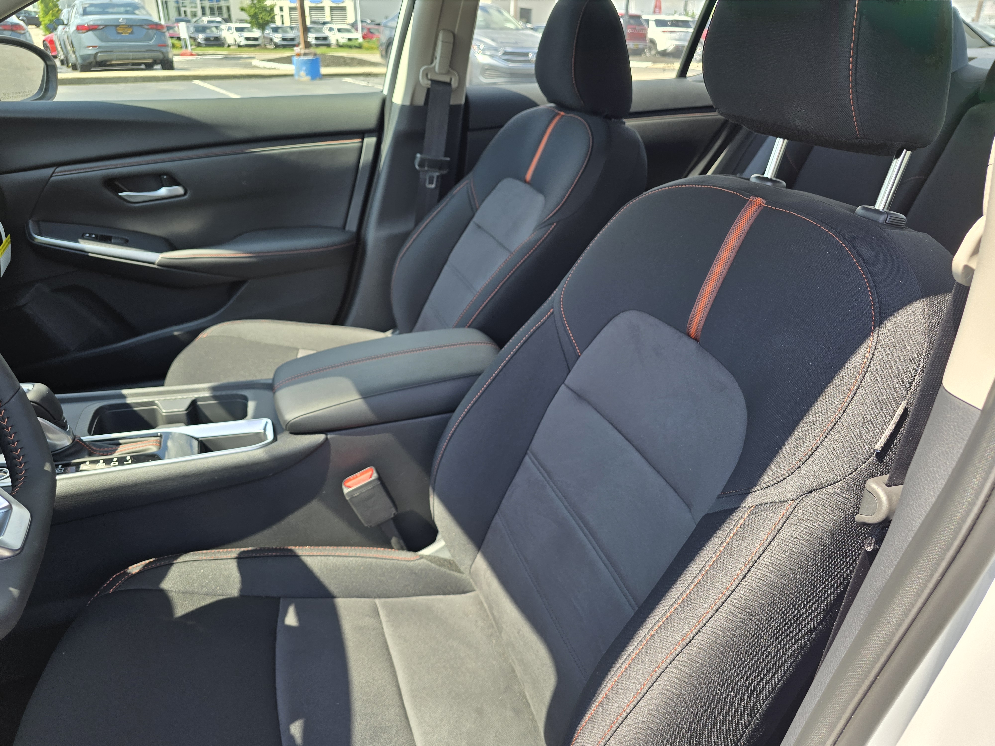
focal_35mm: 23
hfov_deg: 73.9
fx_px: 661
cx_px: 498
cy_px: 373
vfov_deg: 58.9
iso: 16
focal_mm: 6.3
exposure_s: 1/180
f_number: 1.7
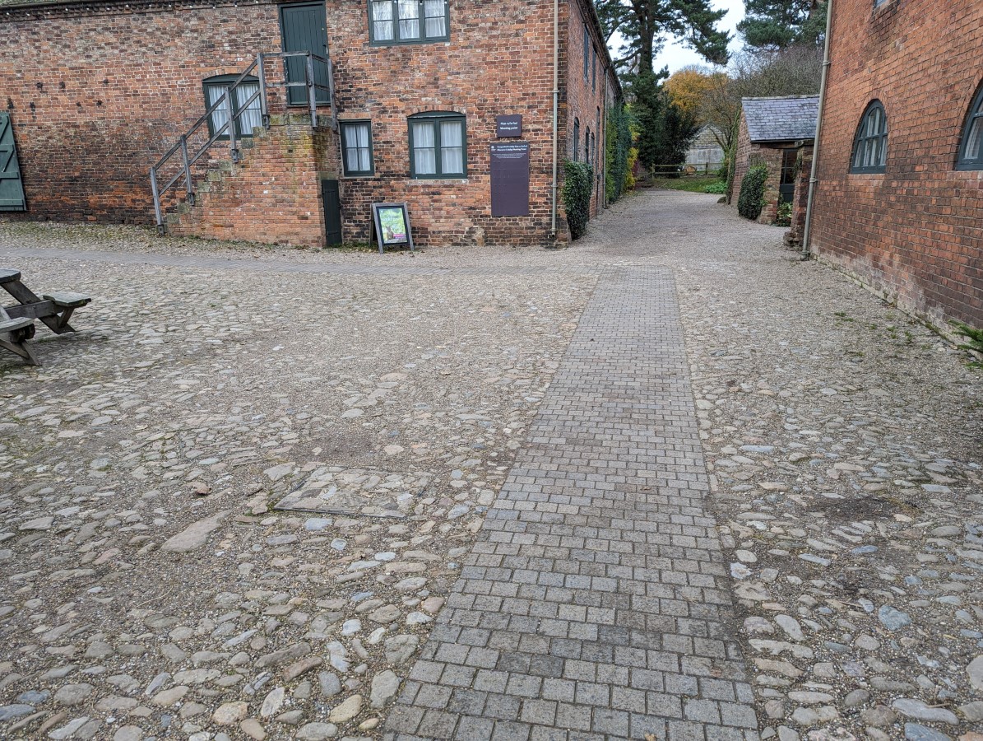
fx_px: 683
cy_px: 370
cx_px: 492
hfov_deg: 71.5
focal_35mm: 24
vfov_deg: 56.9
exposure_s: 1/140
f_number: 1.85
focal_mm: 6.81
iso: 46
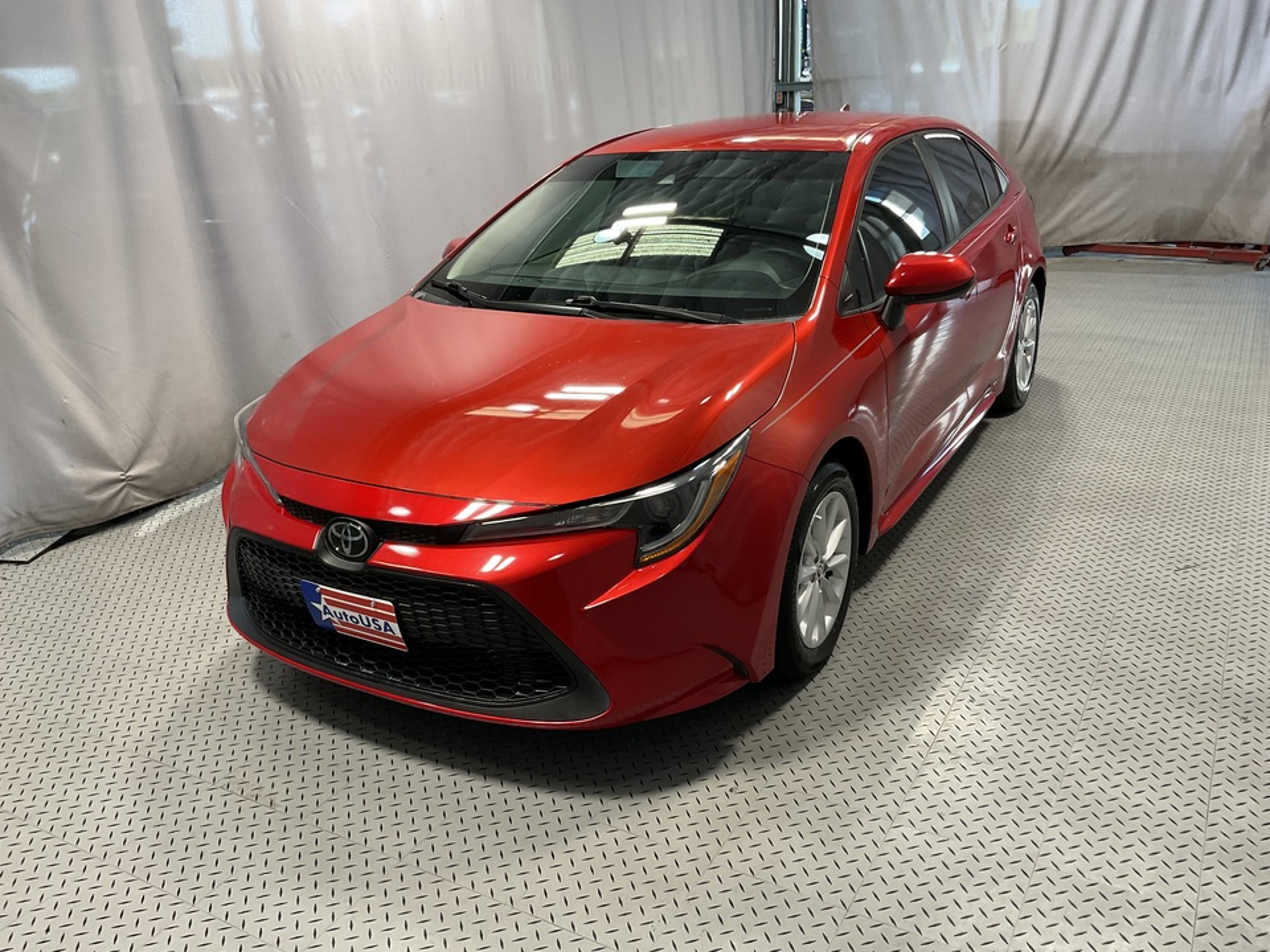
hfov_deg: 61.7
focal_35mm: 29
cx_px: 635
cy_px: 476
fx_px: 1064
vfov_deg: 48.2
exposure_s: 1/100
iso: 50
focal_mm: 3
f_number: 1.8
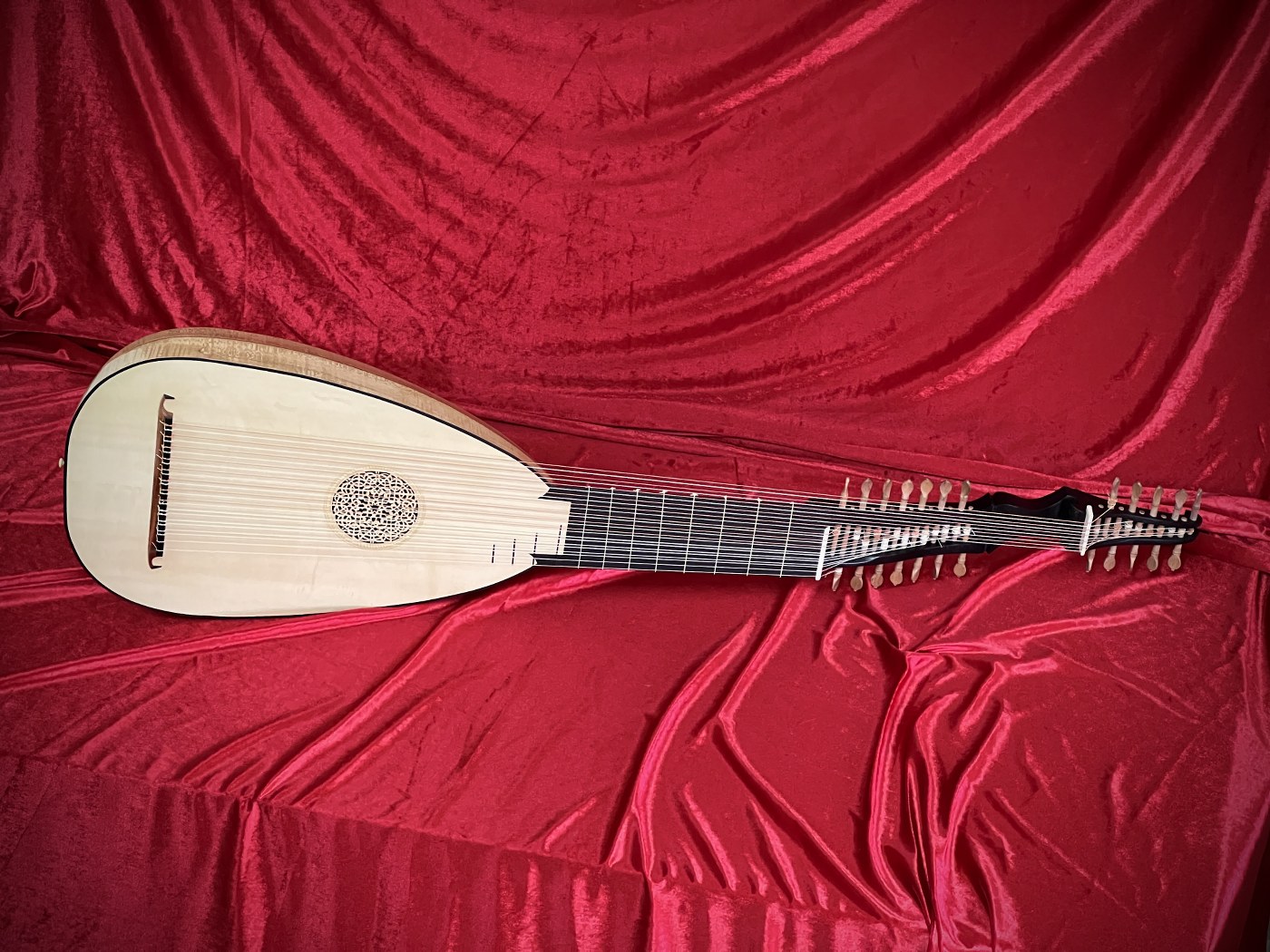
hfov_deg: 25.3
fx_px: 2825
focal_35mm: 77
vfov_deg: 19.1
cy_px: 476
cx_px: 635
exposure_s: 1/25
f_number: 2.8
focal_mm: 9
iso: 1000
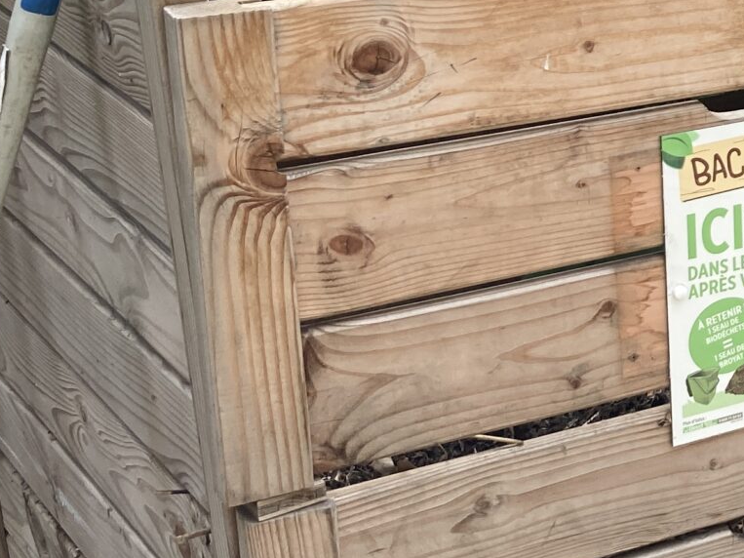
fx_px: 2020
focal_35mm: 94
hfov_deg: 18.6
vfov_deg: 15.6
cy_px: 115
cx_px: 1093
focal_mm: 3.99
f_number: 1.8
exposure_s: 1/251
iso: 20
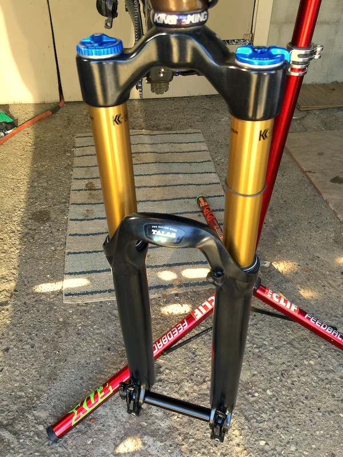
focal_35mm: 29
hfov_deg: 48.2
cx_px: 172
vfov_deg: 61.7
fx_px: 383
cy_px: 228
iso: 40
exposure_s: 1/30
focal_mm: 4.15
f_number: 2.2
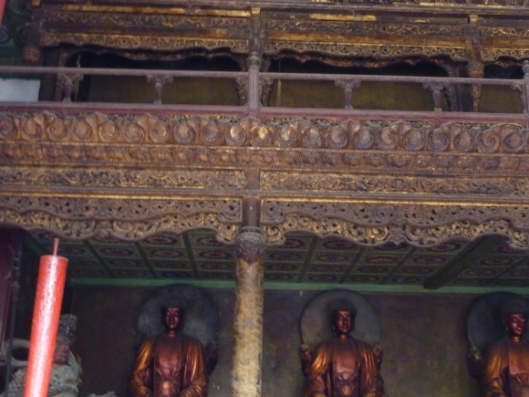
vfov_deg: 32.2
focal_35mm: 45
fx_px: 688
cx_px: 264
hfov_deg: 42.1
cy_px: 198
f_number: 3.7
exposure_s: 1/8
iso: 800
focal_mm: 7.3
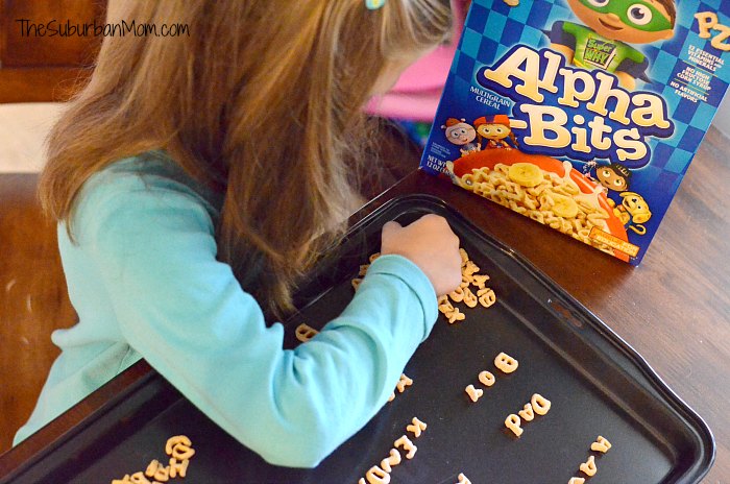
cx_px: 365
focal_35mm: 75
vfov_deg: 18.1
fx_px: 1518
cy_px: 242
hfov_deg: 27.0
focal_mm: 50
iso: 6400
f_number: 3.2
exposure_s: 1/100
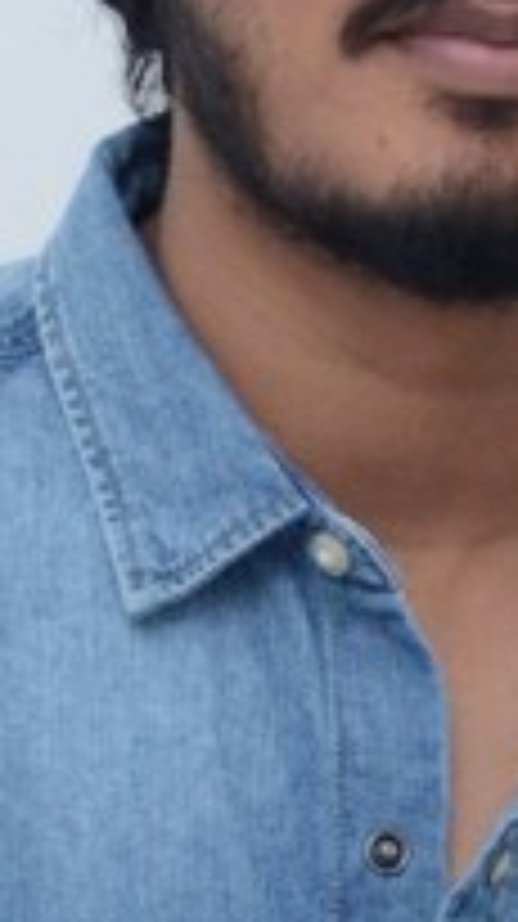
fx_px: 10522
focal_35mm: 430
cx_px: 99
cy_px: 1219
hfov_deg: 2.8
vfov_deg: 5.0
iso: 800
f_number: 7.1
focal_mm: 52
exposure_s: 1/125
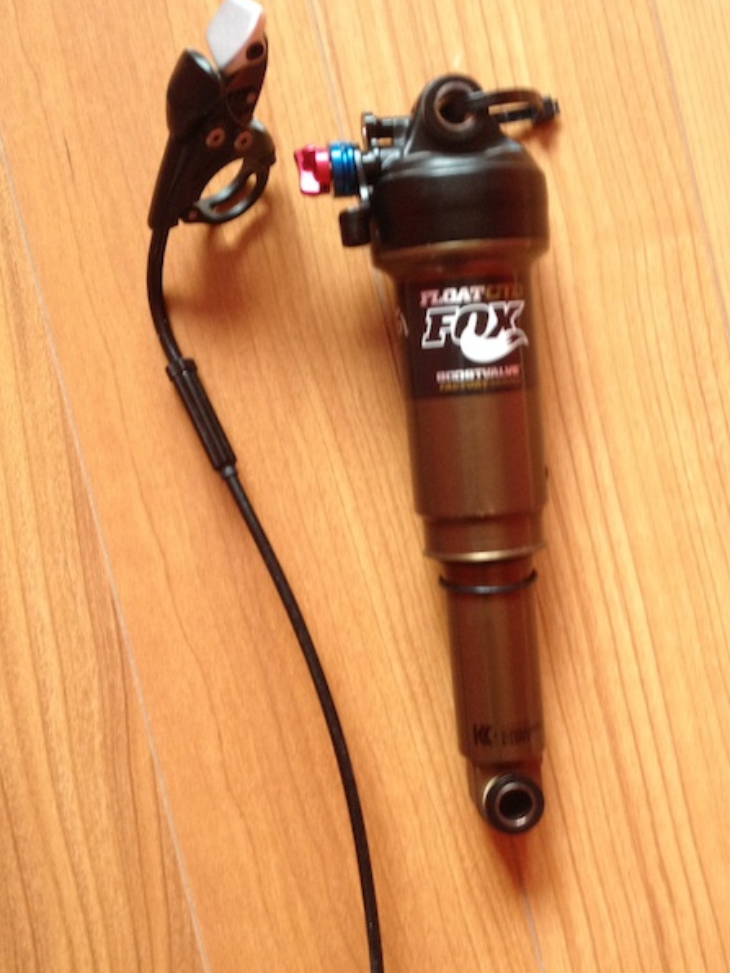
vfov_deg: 40.4
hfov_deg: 30.8
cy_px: 485
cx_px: 418
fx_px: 1322
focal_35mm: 47
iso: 160
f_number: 2.4
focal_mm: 4.28
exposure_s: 1/20
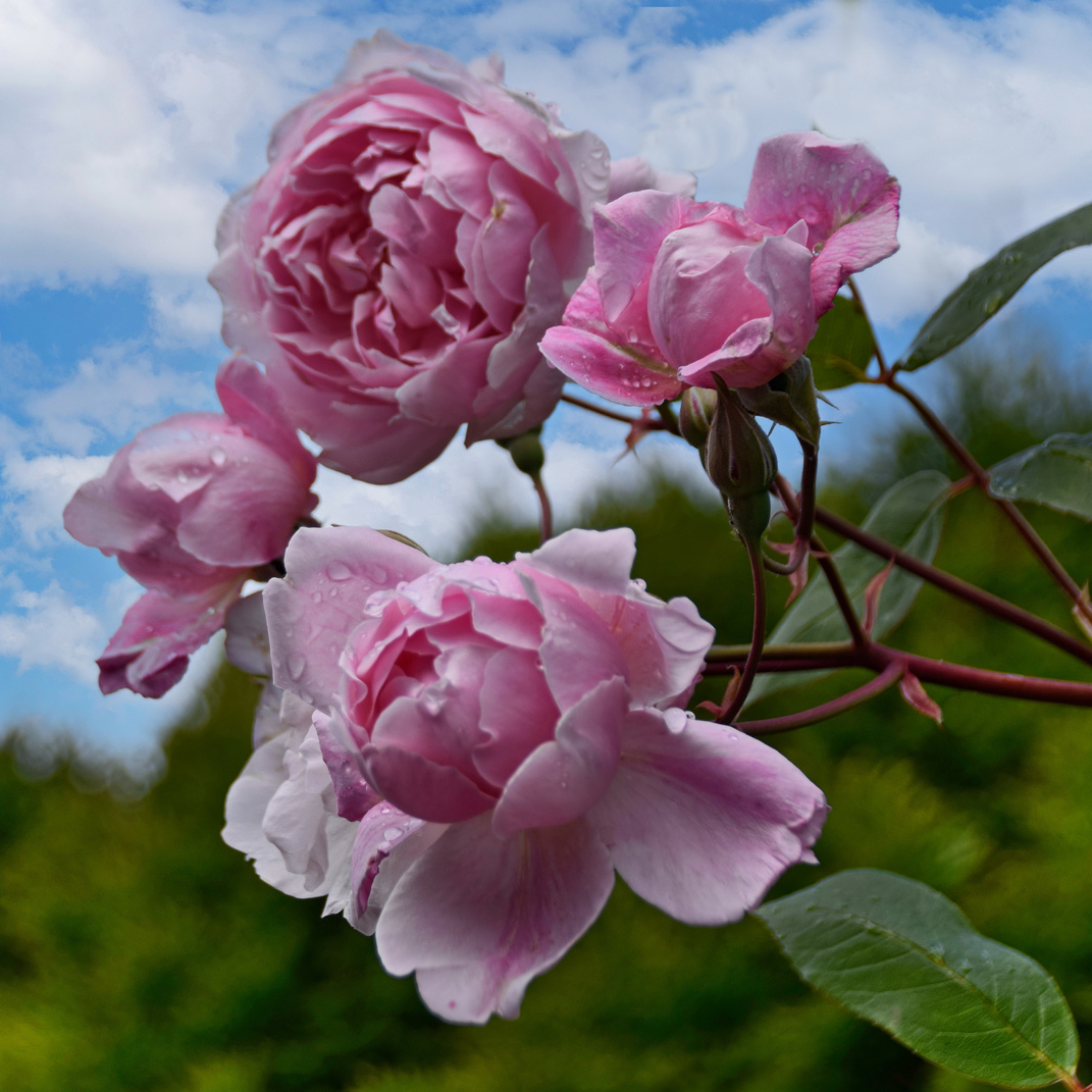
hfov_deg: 12.1
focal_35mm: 145
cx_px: 501
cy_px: 550
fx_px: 5162
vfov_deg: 12.1
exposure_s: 1/500
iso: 100
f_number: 5.3
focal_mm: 75
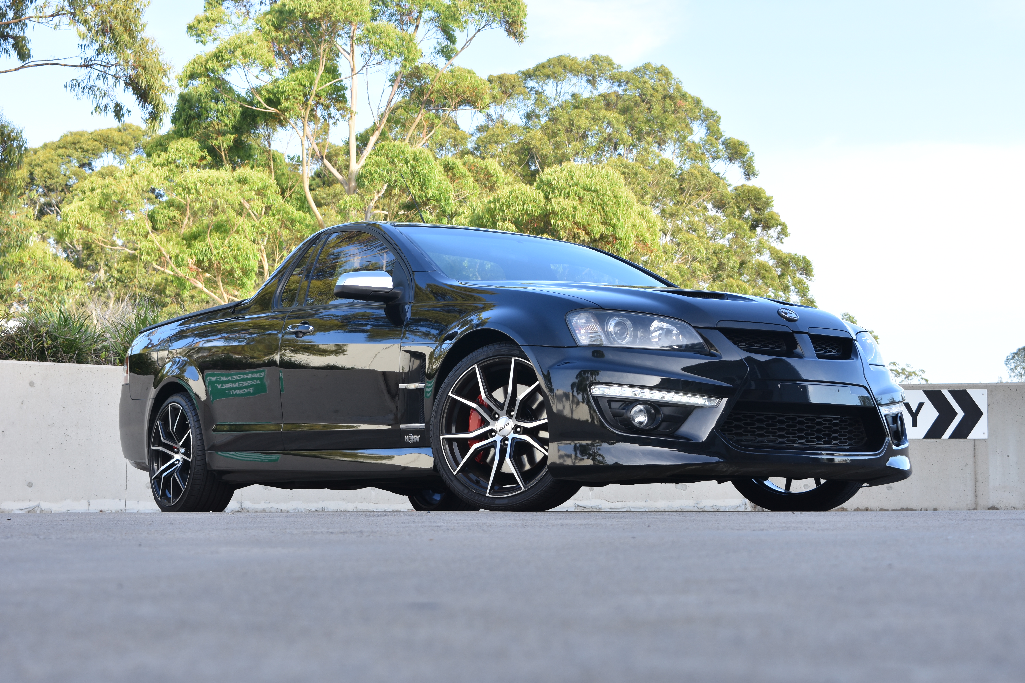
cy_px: 342
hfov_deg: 33.4
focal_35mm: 60
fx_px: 1708
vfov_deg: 22.6
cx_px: 512
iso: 110
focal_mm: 40
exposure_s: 1/60
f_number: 8
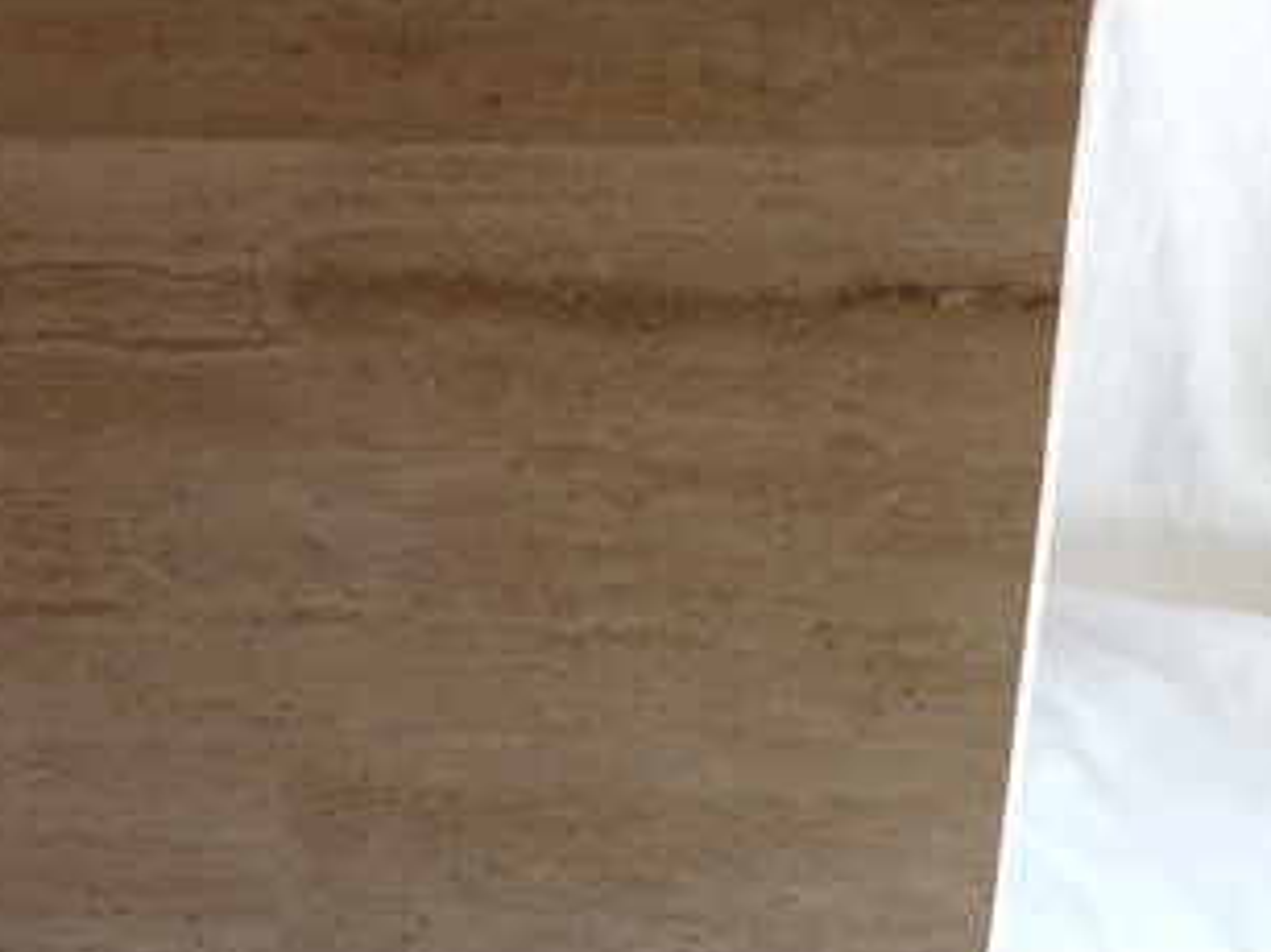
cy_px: 422
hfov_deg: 21.7
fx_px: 3230
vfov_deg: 16.8
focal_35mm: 88
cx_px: 87
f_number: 3.7
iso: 160
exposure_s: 1/30
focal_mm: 7.3
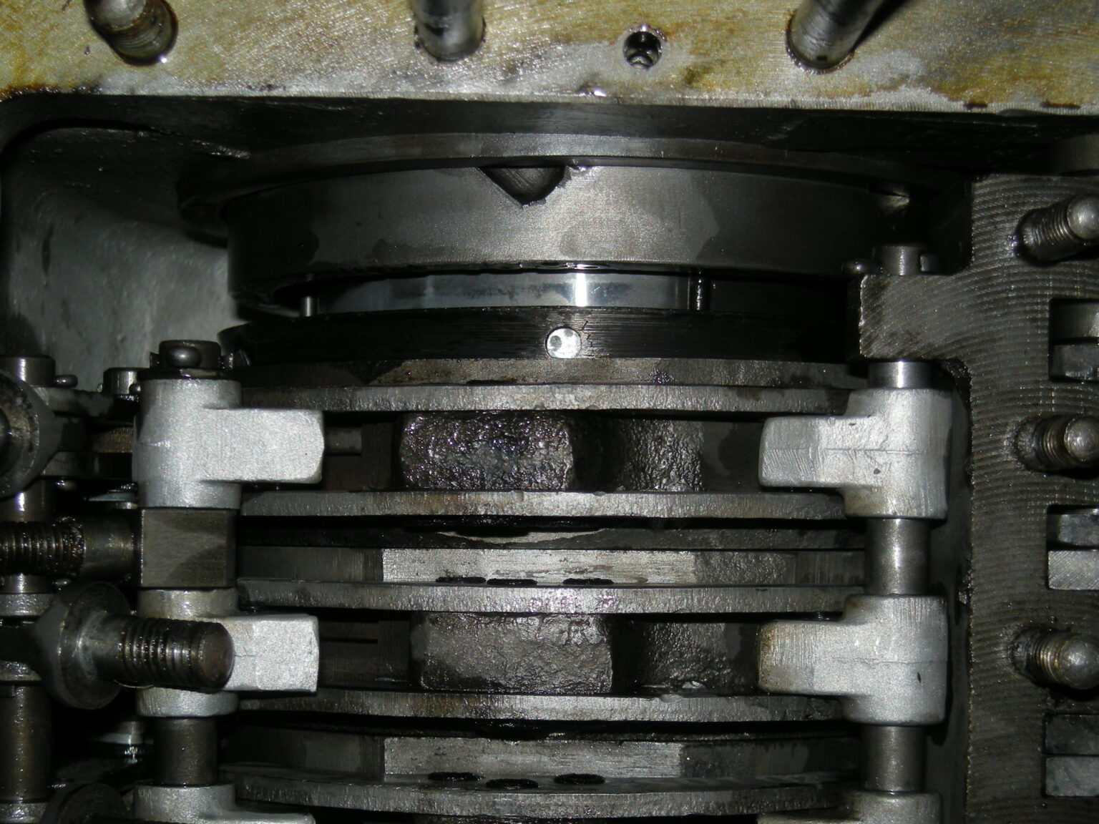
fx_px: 2413
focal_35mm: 76
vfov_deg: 19.4
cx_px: 550
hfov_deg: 25.7
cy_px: 412
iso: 50
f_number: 7.8
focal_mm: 12.3
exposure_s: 1/60
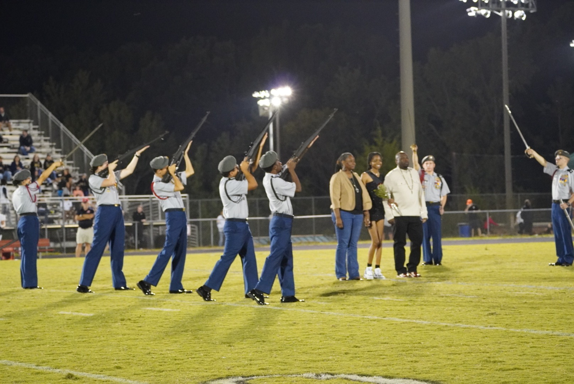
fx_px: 2010
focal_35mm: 126
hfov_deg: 16.2
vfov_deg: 10.9
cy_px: 192
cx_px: 287
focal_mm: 84
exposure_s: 1/125
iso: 6400
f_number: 4.5
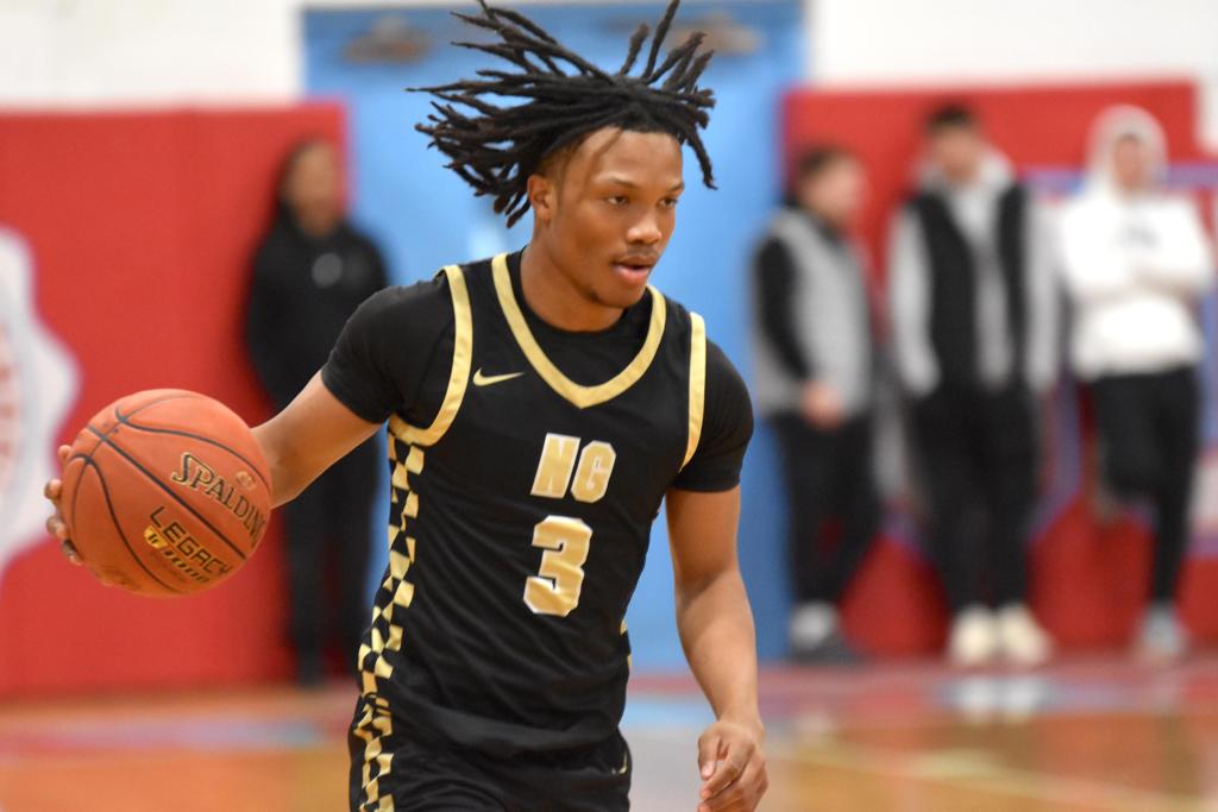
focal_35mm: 300
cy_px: 406
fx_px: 10151
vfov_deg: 4.6
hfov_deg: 6.9
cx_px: 609
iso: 3200
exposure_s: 1/400
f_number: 2.8
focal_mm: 200
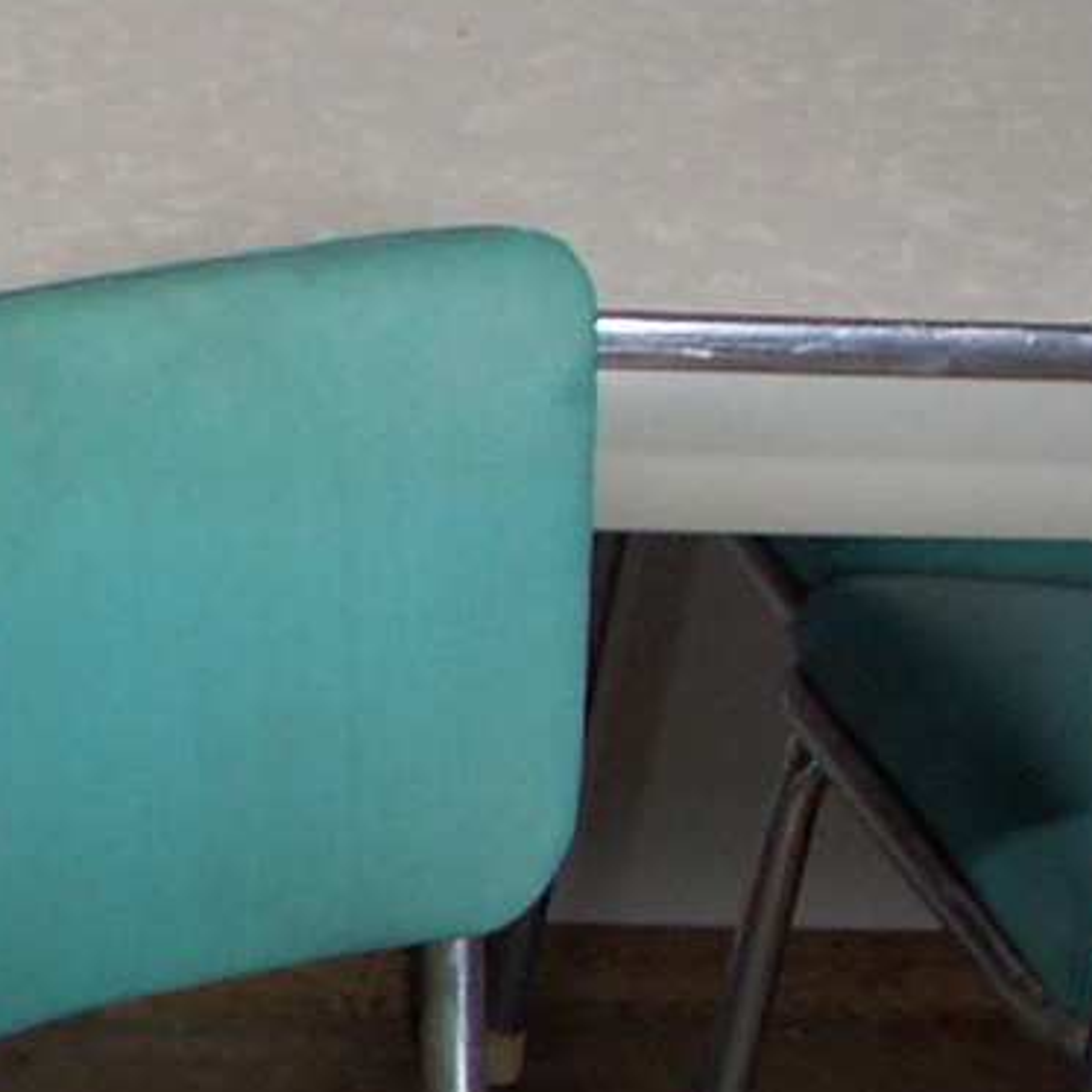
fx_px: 4925
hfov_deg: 11.8
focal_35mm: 138
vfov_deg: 12.6
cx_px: -785
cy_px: 843
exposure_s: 1/20
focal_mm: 7.2
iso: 100
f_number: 2.8
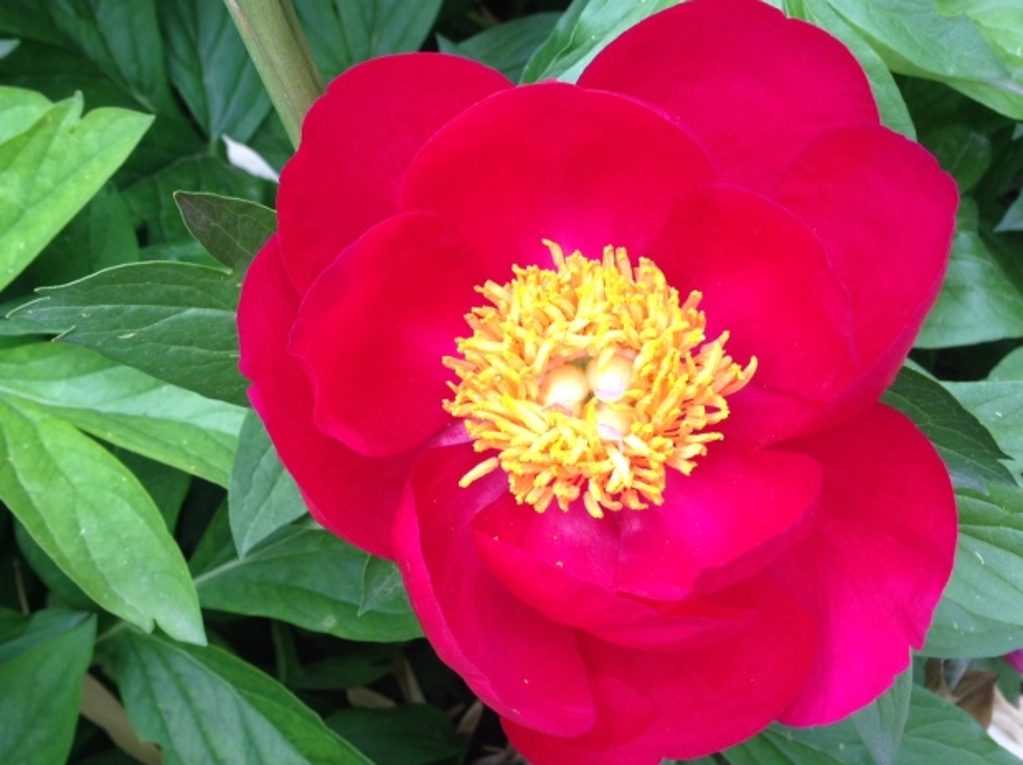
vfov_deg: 42.9
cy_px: 382
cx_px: 512
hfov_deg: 55.4
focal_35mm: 33
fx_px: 974
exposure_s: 1/120
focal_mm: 4.12
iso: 64
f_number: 2.4
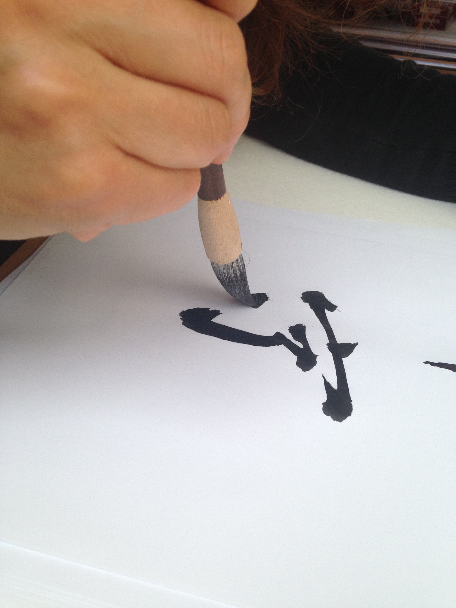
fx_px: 580
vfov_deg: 55.4
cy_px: 304
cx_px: 228
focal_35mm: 33
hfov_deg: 42.9
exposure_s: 1/120
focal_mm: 4.12
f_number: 2.4
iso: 80
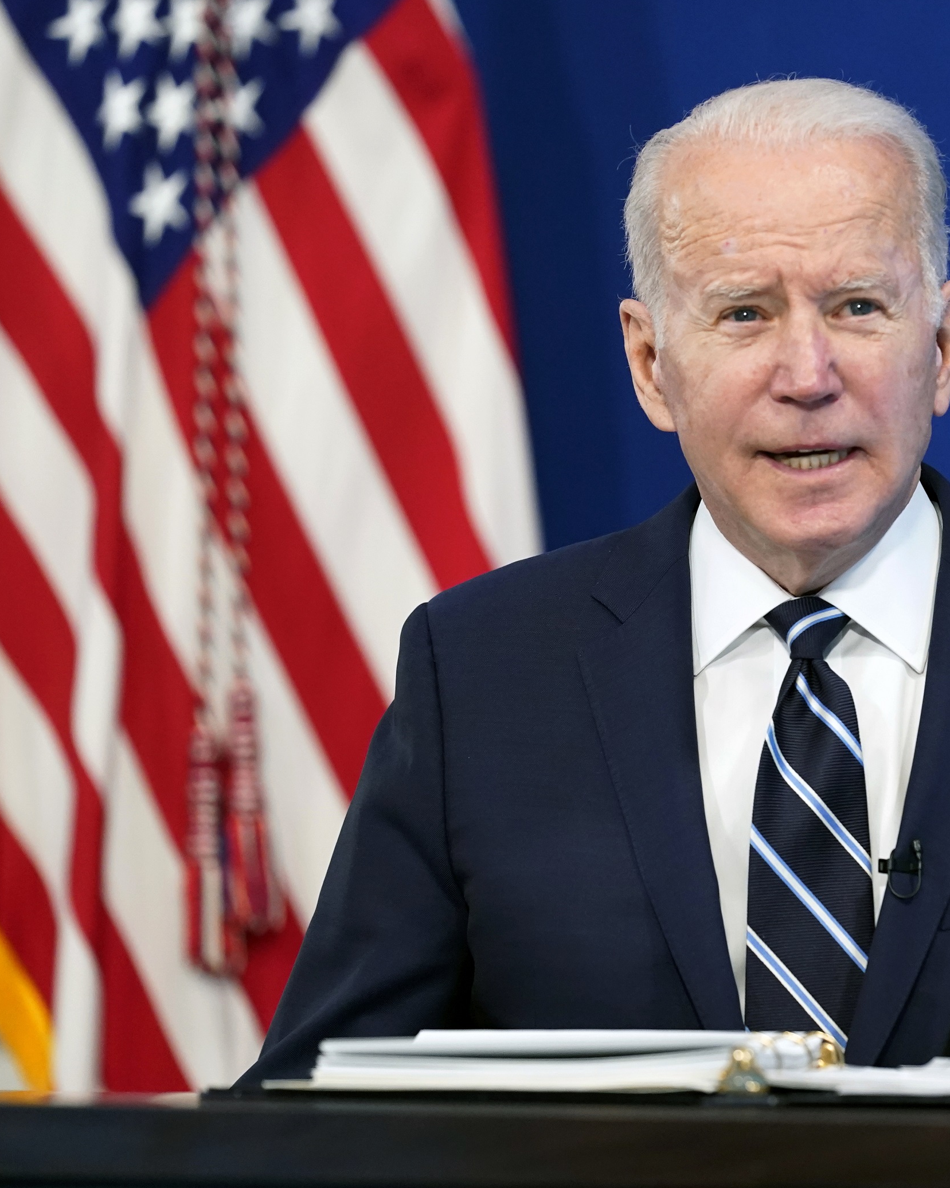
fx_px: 10511
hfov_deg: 5.2
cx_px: 797
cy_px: 570
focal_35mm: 299
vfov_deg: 6.5
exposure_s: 1/250
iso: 4000
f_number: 3.5
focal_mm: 200
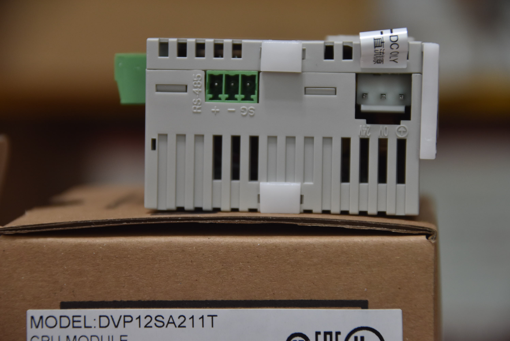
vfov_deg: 6.6
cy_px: 170
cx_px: 255
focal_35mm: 210
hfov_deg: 9.8
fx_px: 2977
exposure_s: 1/20
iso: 640
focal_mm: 140
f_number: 7.1
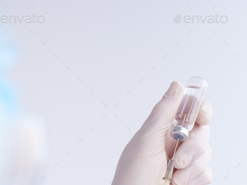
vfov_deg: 13.8
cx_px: 107
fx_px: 749
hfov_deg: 18.7
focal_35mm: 105
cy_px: 196
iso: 100
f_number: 2.5
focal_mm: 50
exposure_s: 1/250
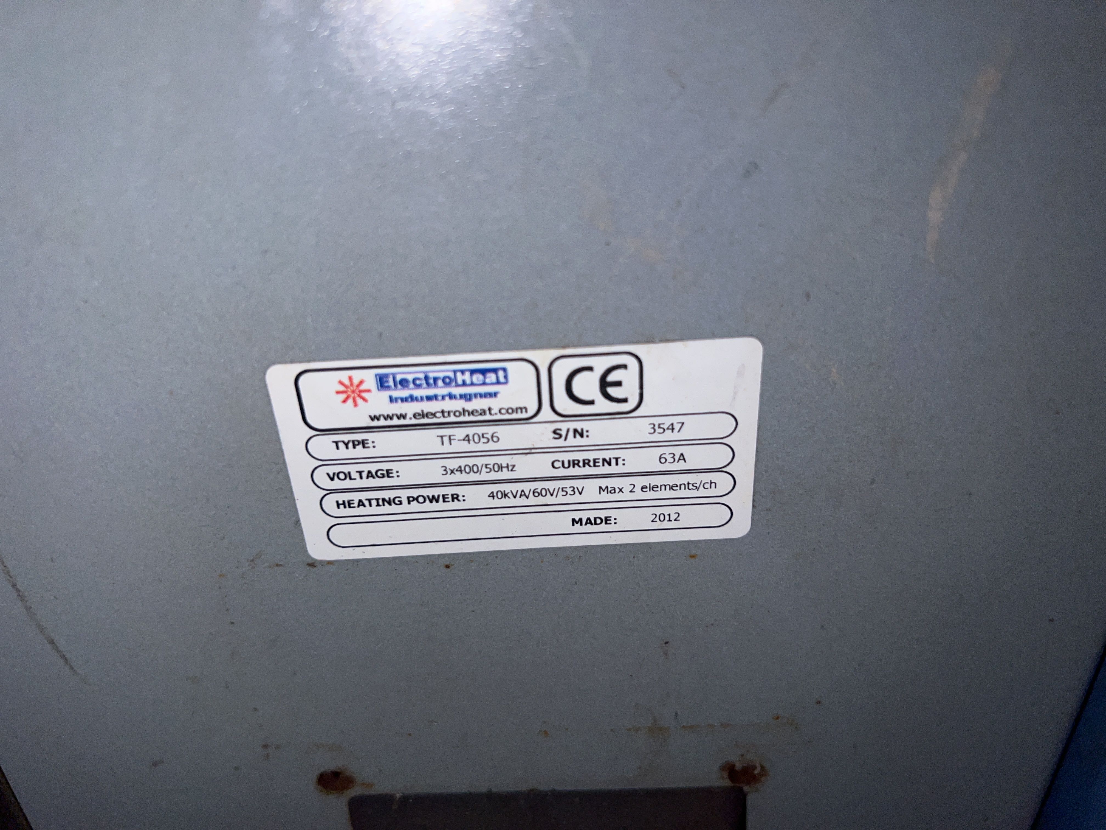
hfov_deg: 67.3
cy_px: 415
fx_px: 831
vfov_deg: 53.1
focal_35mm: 26
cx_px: 553
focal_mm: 5.7
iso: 32
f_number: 1.5
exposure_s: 1/66
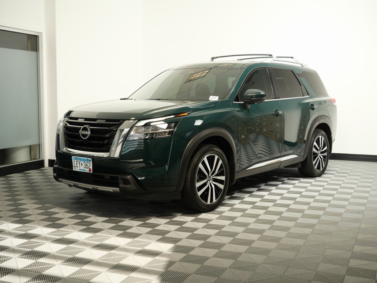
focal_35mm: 44
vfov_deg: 32.9
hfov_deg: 42.9
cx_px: 188
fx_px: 479
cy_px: 142
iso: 250
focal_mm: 22
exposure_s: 1/200
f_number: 4.5
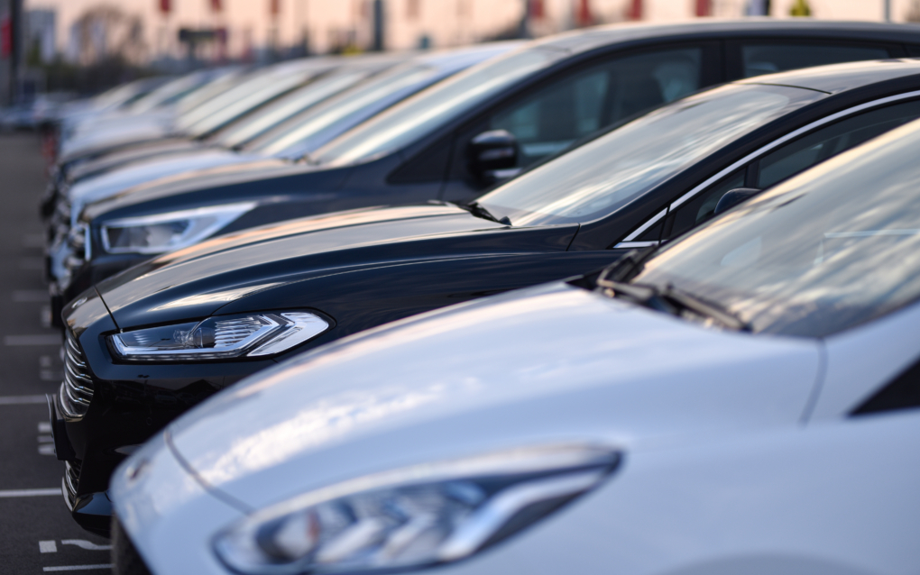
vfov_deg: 15.0
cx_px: 459
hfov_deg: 23.8
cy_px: 307
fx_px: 2182
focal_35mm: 87
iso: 100
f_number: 1.4
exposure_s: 1/4000
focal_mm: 85
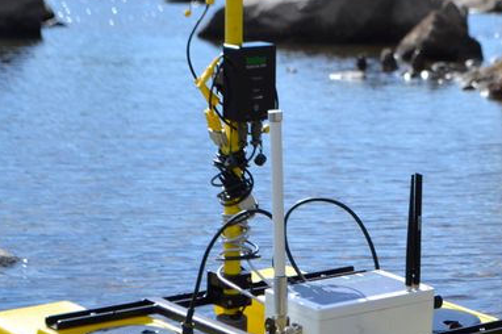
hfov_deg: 14.4
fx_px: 1964
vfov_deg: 9.7
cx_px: 449
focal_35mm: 141
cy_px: 96
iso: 100
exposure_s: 1/250
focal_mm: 52
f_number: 8
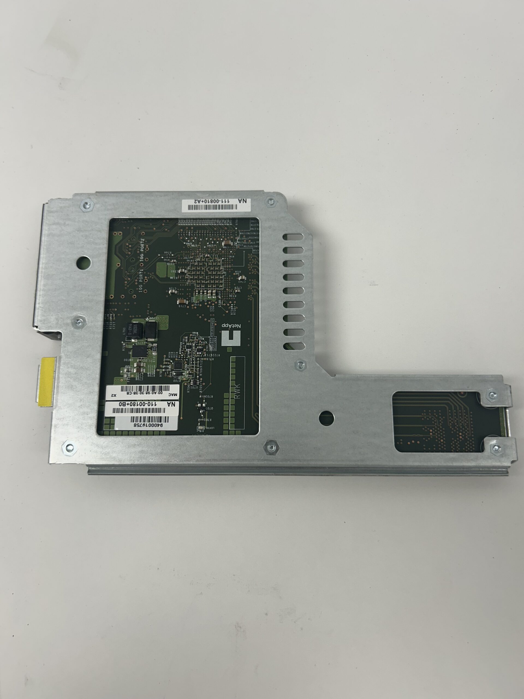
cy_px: 350
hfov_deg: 53.1
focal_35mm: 26
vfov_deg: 67.3
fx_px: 525
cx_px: 262
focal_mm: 5.7
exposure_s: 1/154
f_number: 1.5
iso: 40
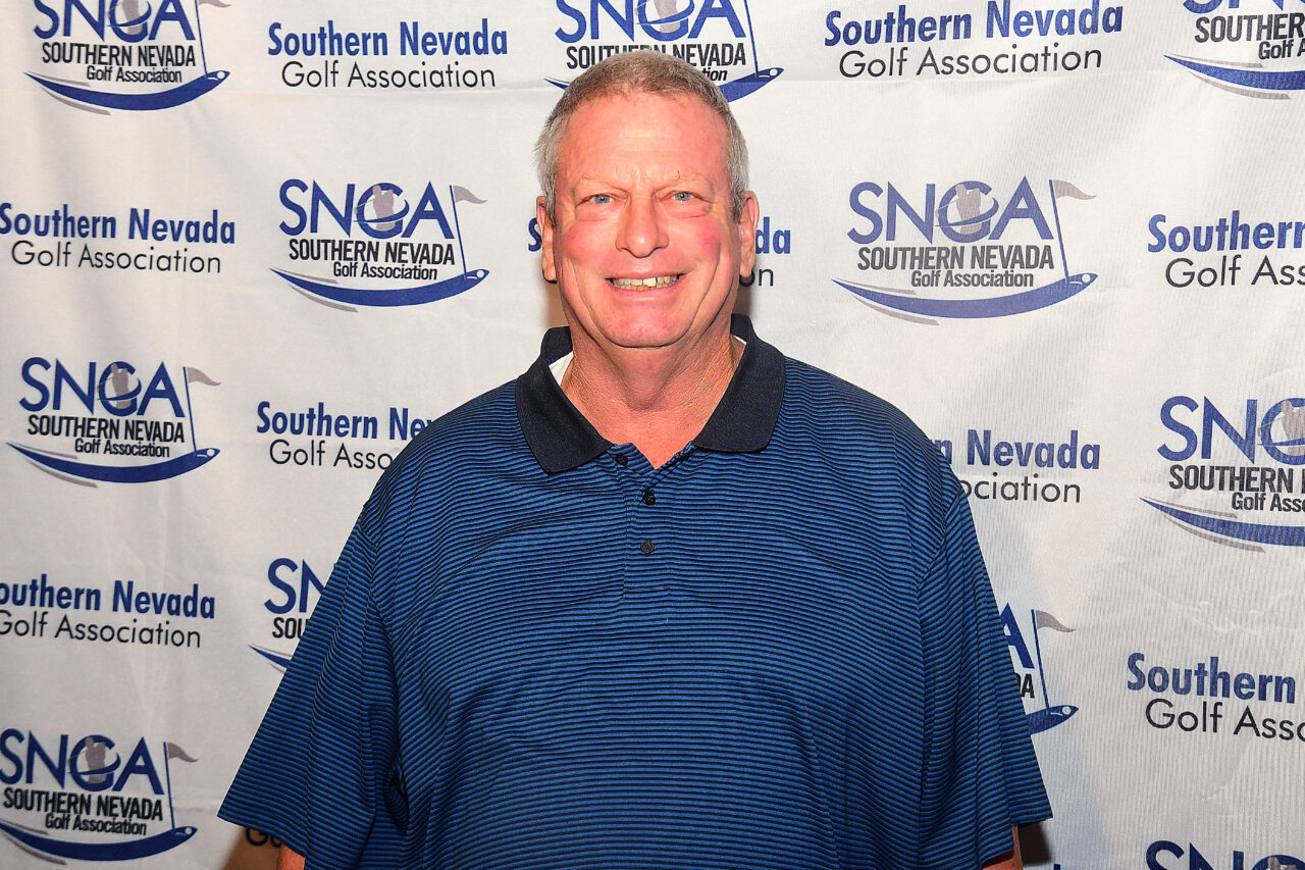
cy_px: 435
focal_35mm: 57
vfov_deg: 23.8
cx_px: 652
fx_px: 2066
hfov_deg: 35.1
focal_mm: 38
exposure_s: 1/100
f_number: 5.6
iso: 1600
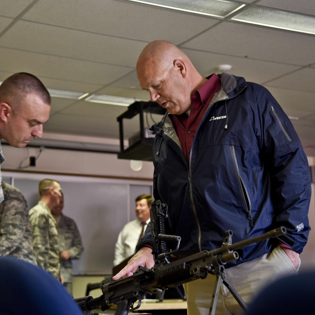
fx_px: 731
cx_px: 145
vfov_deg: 24.3
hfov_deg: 24.3
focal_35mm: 71
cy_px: 157
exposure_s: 1/80
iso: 1250
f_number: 4
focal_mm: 55
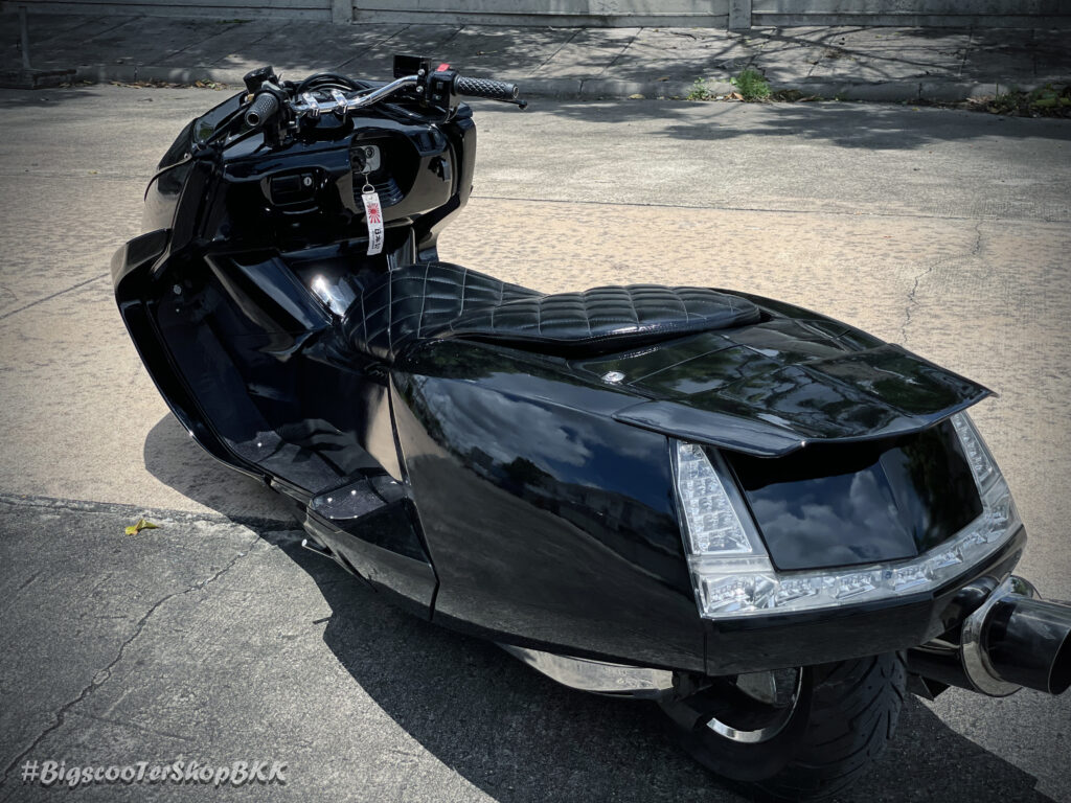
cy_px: 402
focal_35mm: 52
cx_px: 536
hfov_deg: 36.8
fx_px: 1609
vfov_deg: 28.0
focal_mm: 6
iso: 32
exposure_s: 1/2083
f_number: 2
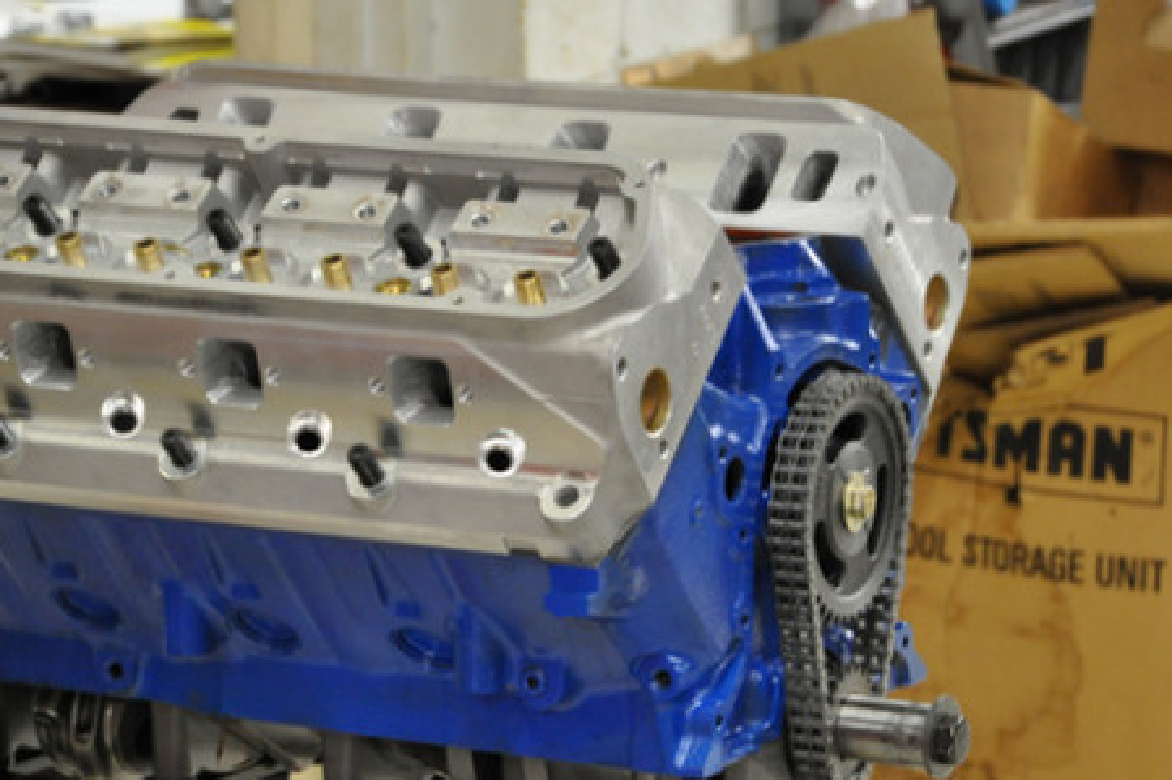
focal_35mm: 141
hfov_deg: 14.6
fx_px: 4588
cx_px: 534
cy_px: 483
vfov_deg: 9.7
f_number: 5.3
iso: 1600
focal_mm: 66
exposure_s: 1/25
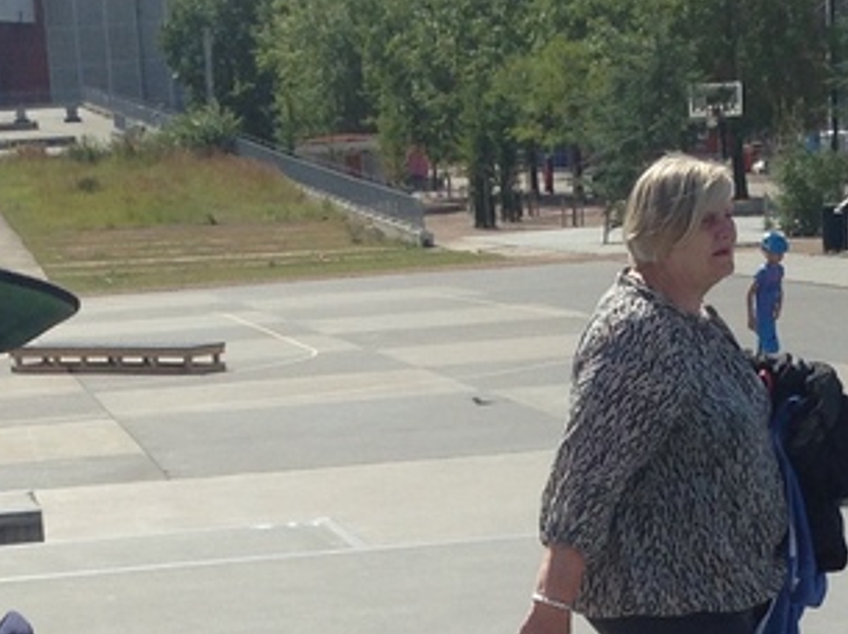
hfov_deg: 15.2
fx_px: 3181
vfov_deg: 11.1
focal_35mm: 130
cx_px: 384
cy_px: 831
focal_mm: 4.12
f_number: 2.4
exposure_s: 1/1642
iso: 50
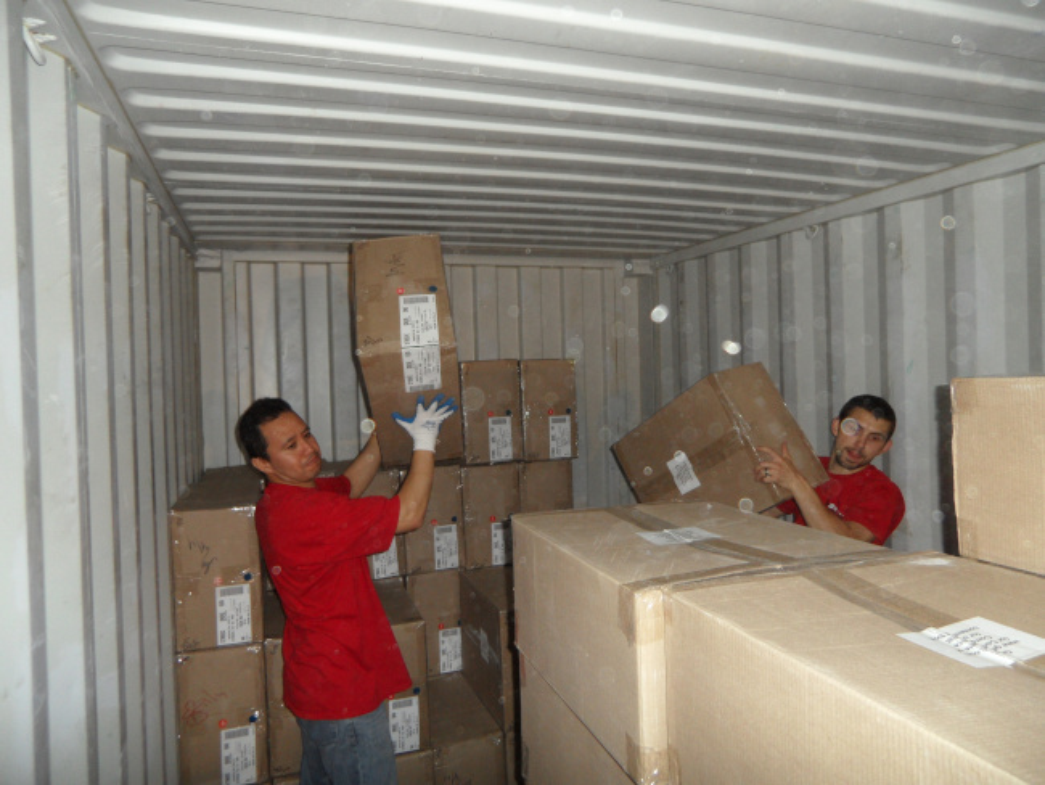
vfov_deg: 56.8
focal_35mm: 24
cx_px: 522
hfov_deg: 71.6
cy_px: 392
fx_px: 725
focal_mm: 4.1
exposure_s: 1/30
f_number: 2.9
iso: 100
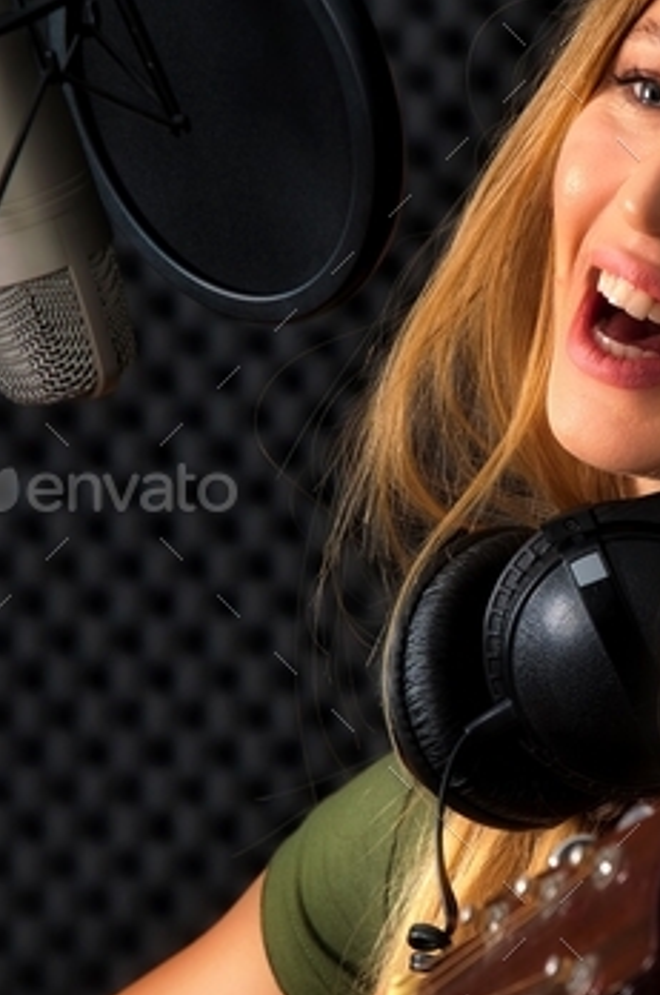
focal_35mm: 510
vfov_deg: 4.0
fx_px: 14066
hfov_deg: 2.7
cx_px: 529
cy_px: 473
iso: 160
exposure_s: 1/160
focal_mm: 200
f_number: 8
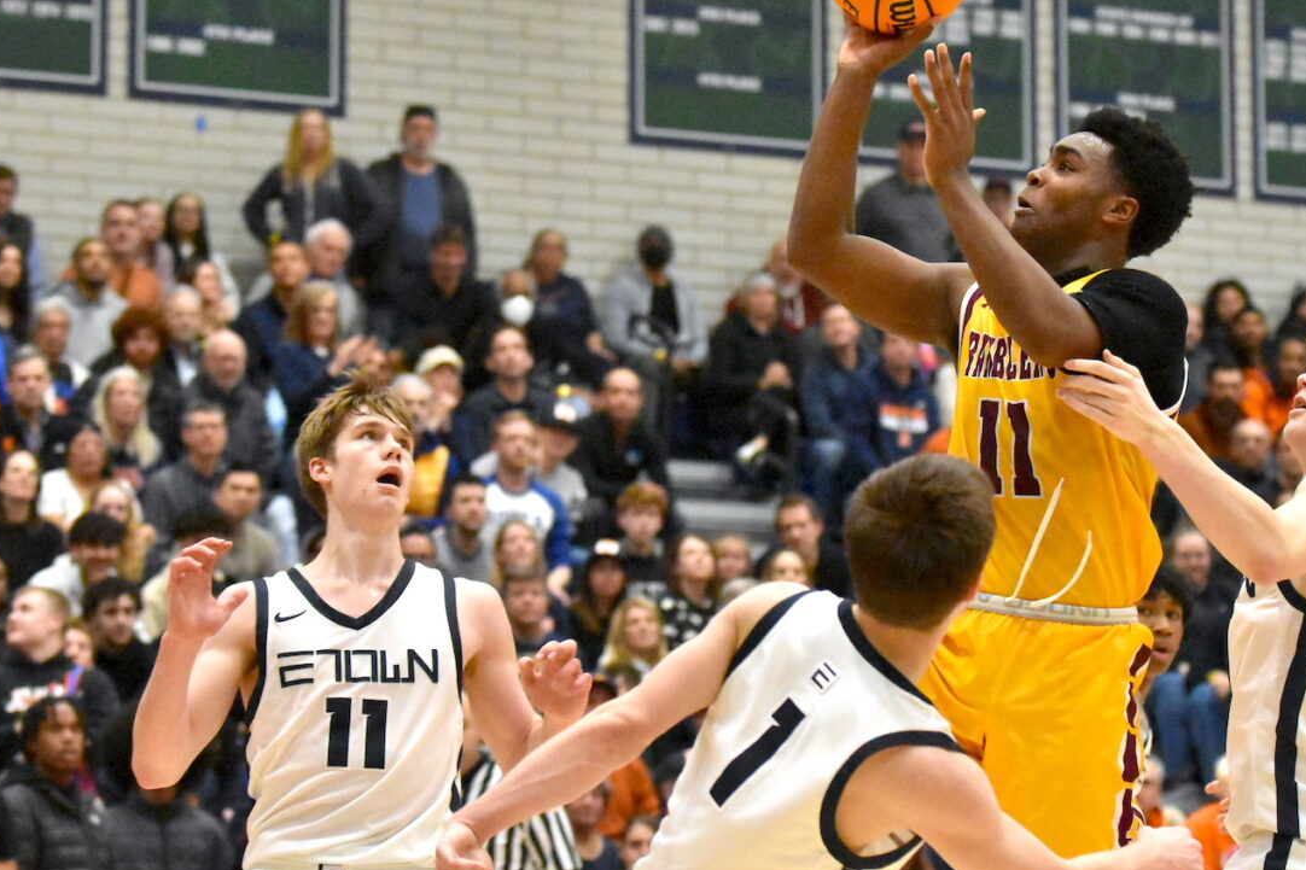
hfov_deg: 12.9
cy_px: 404
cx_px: 793
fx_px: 5793
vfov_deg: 8.6
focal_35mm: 160
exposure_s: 1/2000
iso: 10000
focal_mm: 75
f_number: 2.8
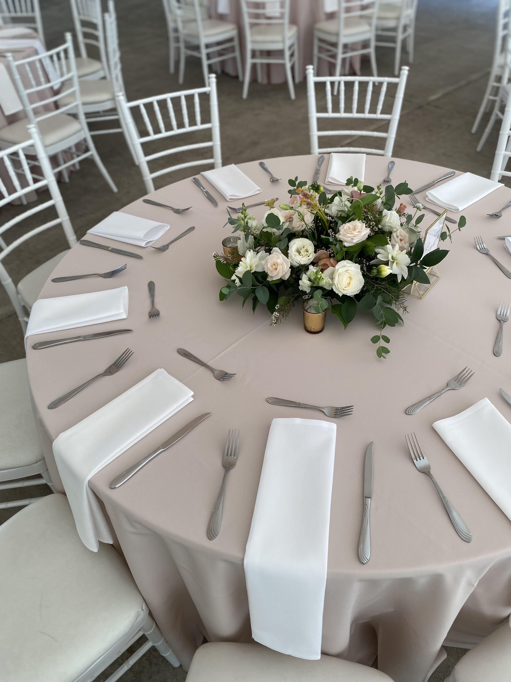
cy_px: 341
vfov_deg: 67.3
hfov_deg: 53.1
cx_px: 256
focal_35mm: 26
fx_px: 512
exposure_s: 1/185
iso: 32
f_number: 1.8
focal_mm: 4.25
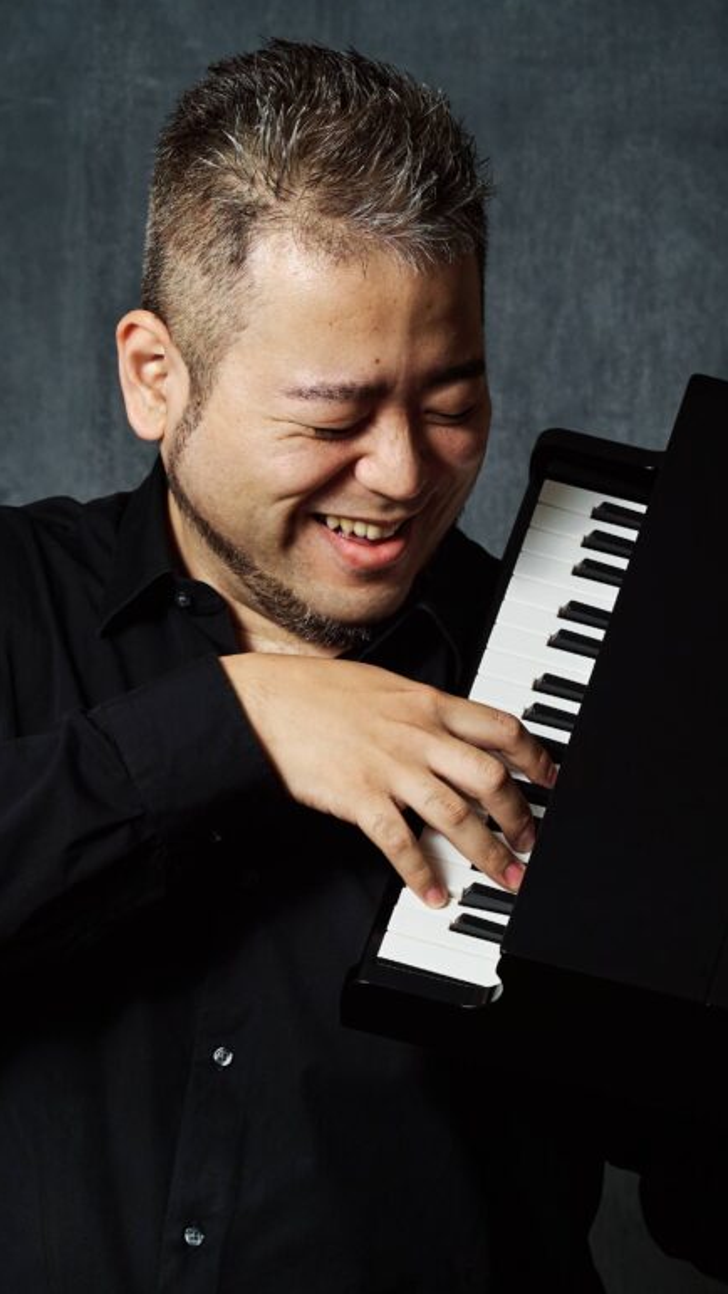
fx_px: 6448
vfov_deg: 11.5
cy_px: 601
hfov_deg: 6.5
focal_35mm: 188
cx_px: 379
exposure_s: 1/50
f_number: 11
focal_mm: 135
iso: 800
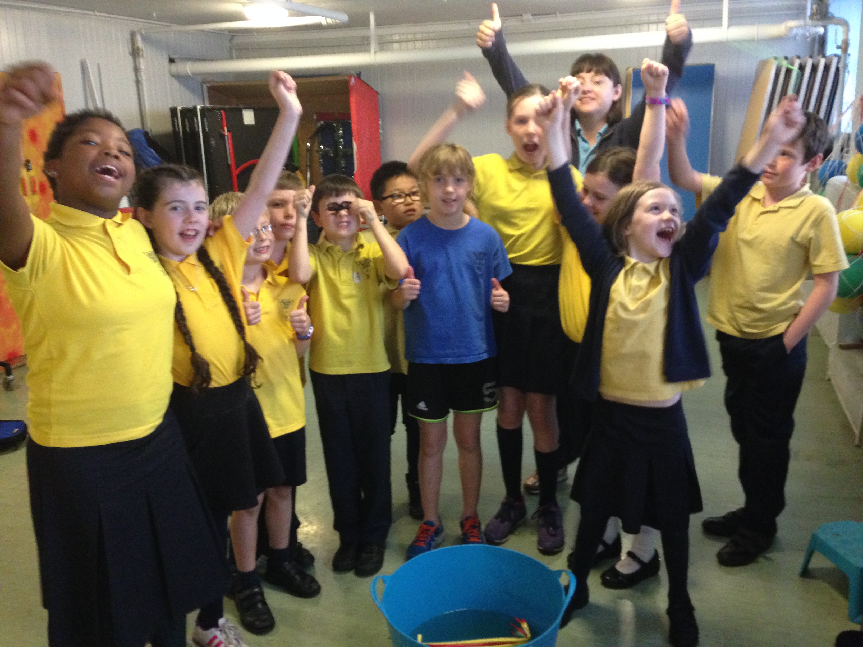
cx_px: 432
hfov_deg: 55.4
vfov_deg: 42.9
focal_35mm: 33
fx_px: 823
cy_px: 324
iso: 400
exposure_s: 1/20
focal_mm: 4.12
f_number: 2.4
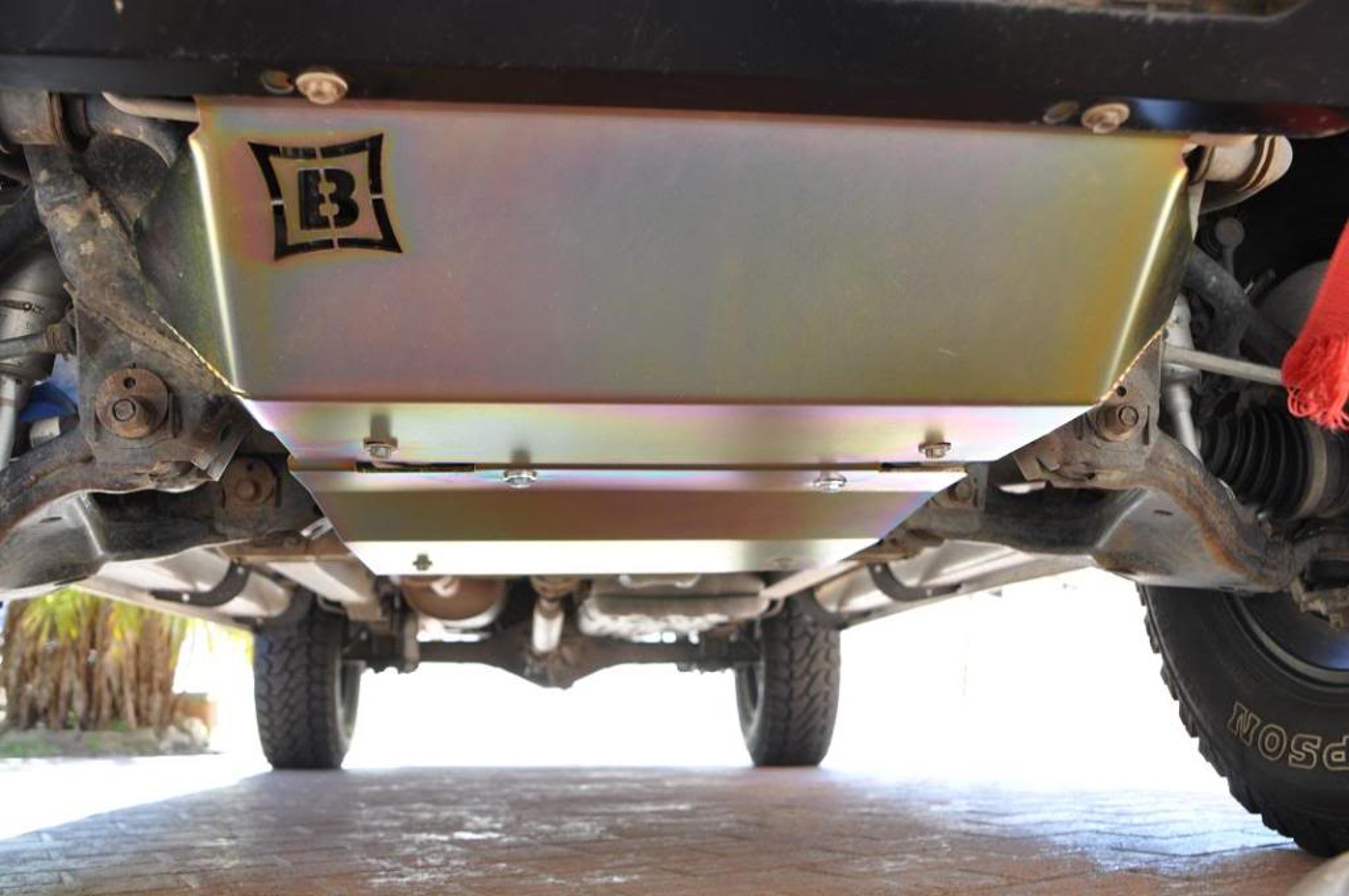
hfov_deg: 55.2
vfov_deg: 38.3
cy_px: 448
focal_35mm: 34
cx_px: 674
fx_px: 1291
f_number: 5.6
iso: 200
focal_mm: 23
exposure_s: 1/30
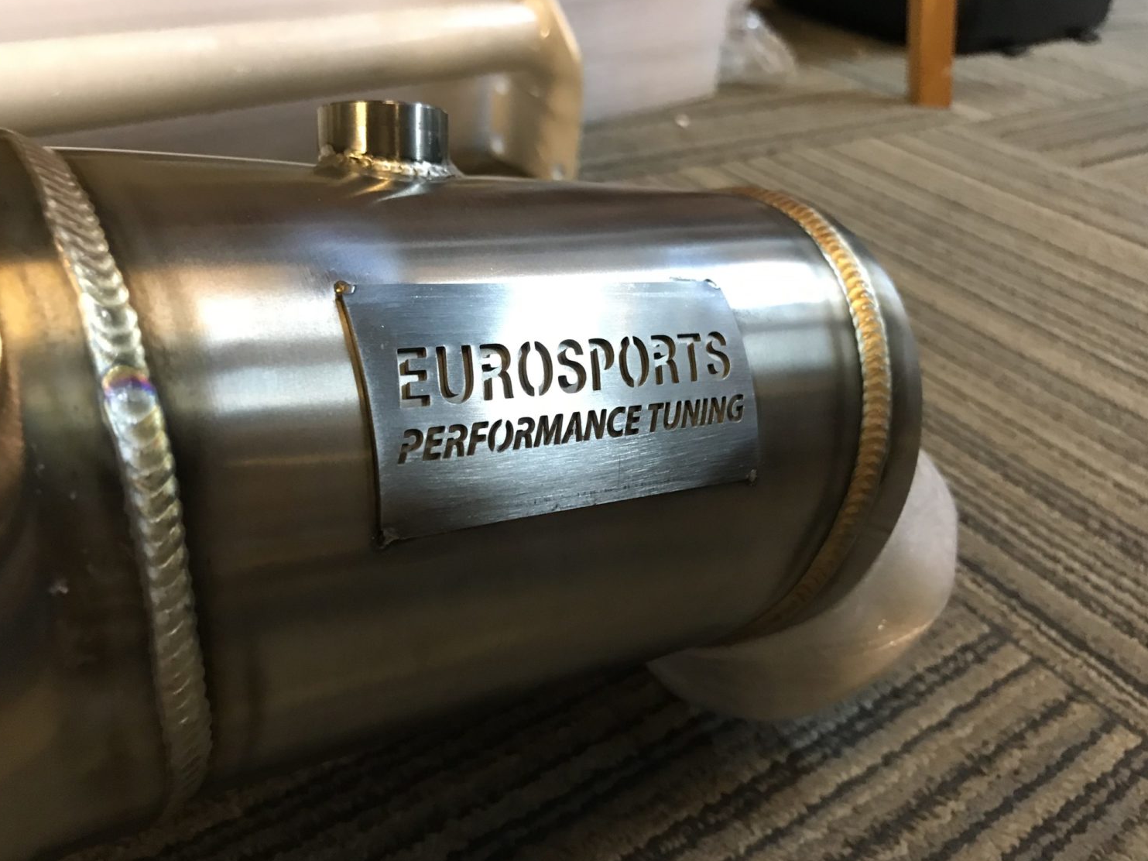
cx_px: 559
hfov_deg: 61.7
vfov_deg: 48.2
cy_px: 436
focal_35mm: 29
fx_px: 962
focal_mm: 3.99
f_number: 1.8
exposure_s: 1/14
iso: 100
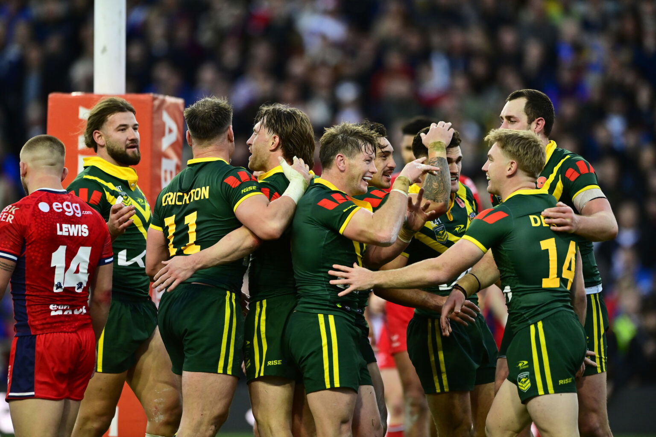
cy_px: 218
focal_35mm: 400
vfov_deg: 3.4
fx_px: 7288
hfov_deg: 5.2
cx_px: 328
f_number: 4
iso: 3200
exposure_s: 1/1600
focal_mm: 400
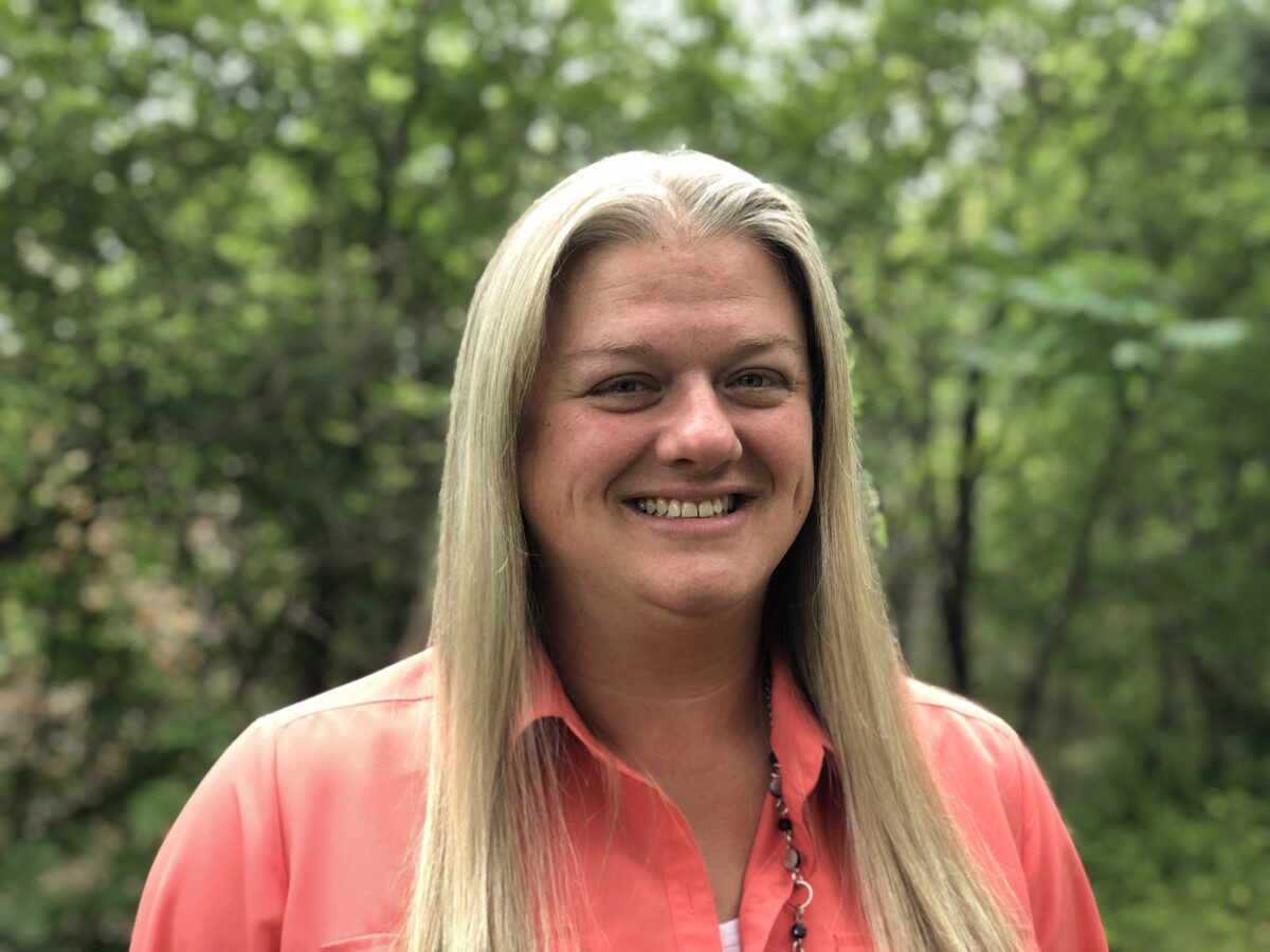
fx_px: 1908
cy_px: 476
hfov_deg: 36.8
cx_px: 635
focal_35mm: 52
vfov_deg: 28.0
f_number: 2.4
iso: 16
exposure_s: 1/60
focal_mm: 6
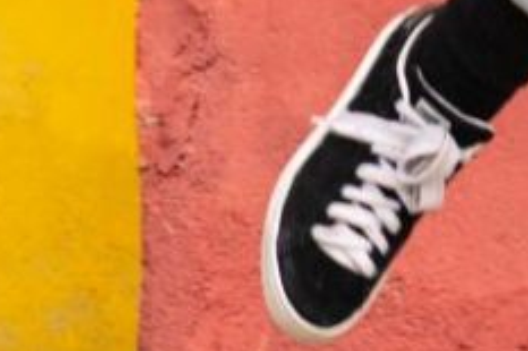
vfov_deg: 2.4
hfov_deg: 3.7
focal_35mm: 560
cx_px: 986
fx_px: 8207
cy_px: -670
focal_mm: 85
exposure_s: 1/1000
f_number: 3.5
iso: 200
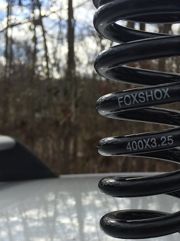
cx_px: 155
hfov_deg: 26.7
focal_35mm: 53
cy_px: 157
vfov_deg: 35.9
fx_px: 368
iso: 32
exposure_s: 1/1068
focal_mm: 4.15
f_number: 2.2
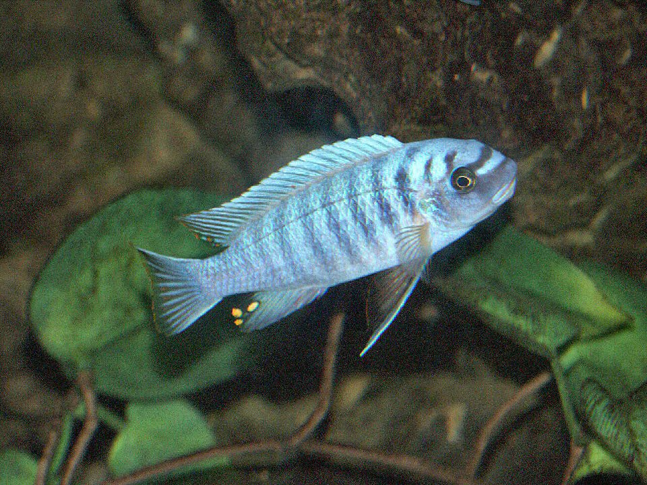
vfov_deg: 10.7
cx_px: 324
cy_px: 242
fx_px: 2579
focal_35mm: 138
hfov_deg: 14.3
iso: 200
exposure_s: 1/125
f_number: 3.5
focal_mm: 34.96
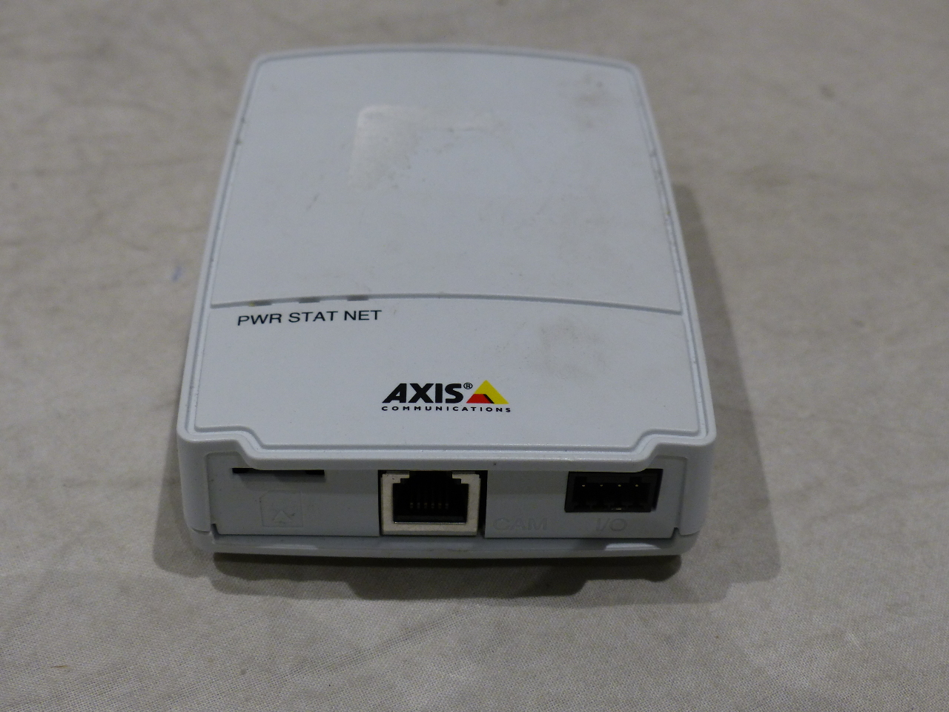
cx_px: 474
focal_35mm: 47
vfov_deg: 30.9
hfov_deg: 40.4
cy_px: 356
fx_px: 1289
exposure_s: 1/60
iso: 200
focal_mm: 8.4
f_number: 2.8
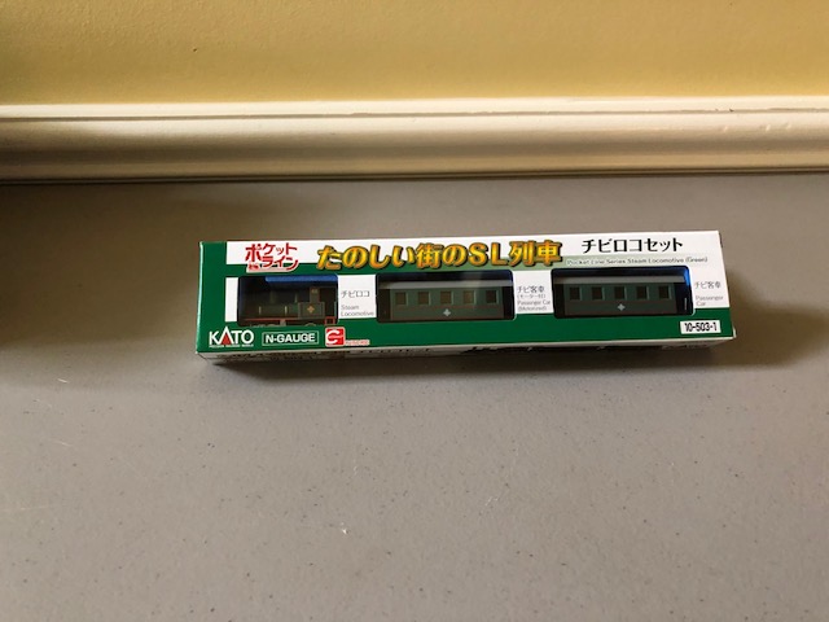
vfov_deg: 49.7
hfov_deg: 63.4
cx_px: 414
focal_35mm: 28
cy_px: 311
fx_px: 671
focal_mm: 4
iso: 100
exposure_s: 1/13
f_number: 1.8
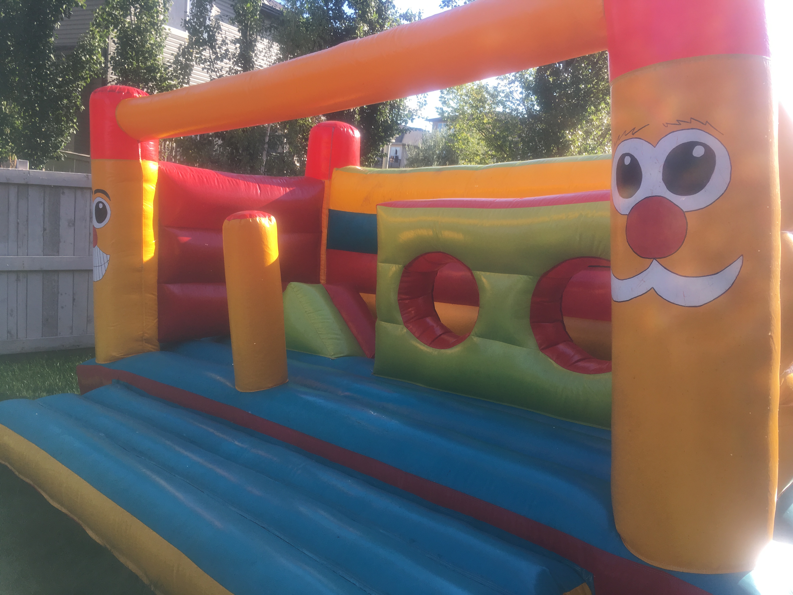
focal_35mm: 29
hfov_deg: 61.7
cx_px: 396
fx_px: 664
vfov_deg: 48.2
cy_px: 298
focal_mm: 4.15
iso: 25
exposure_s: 1/359
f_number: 2.2
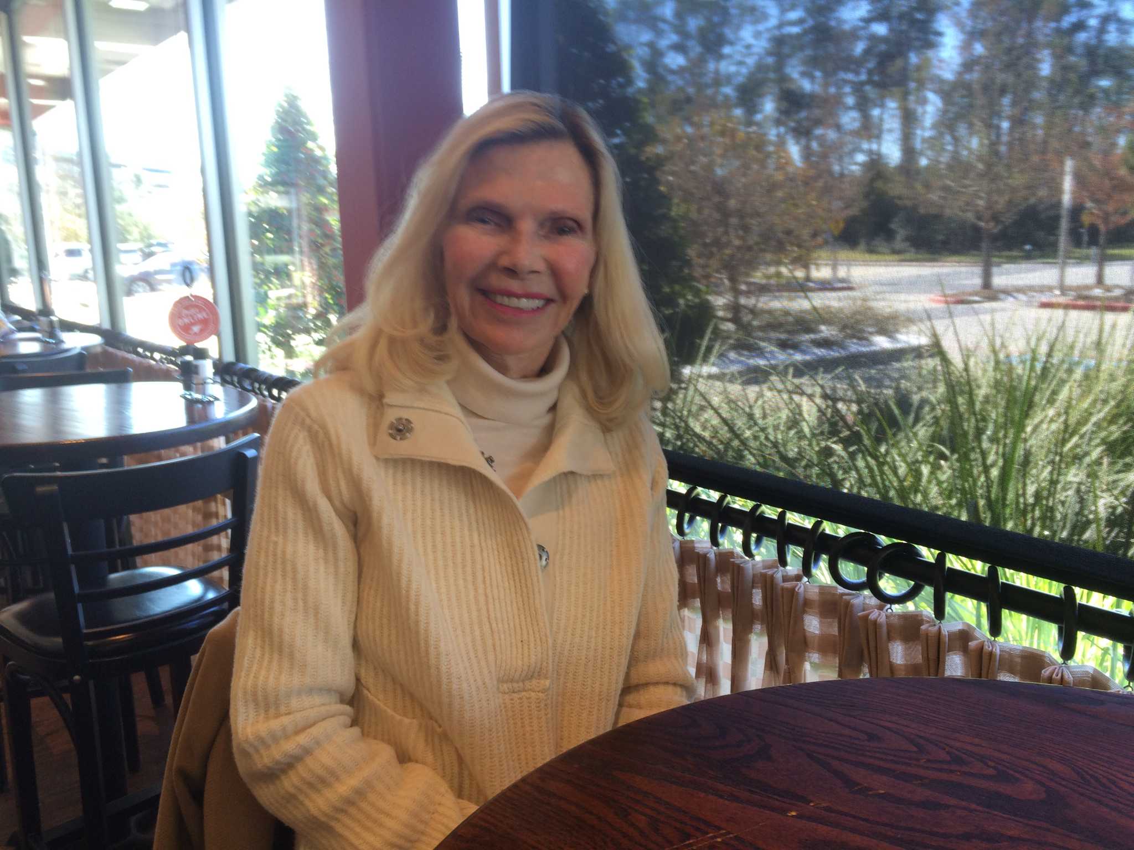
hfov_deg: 61.7
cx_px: 567
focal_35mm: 29
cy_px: 425
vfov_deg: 48.2
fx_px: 950
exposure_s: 1/40
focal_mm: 4.15
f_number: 2.2
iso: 40
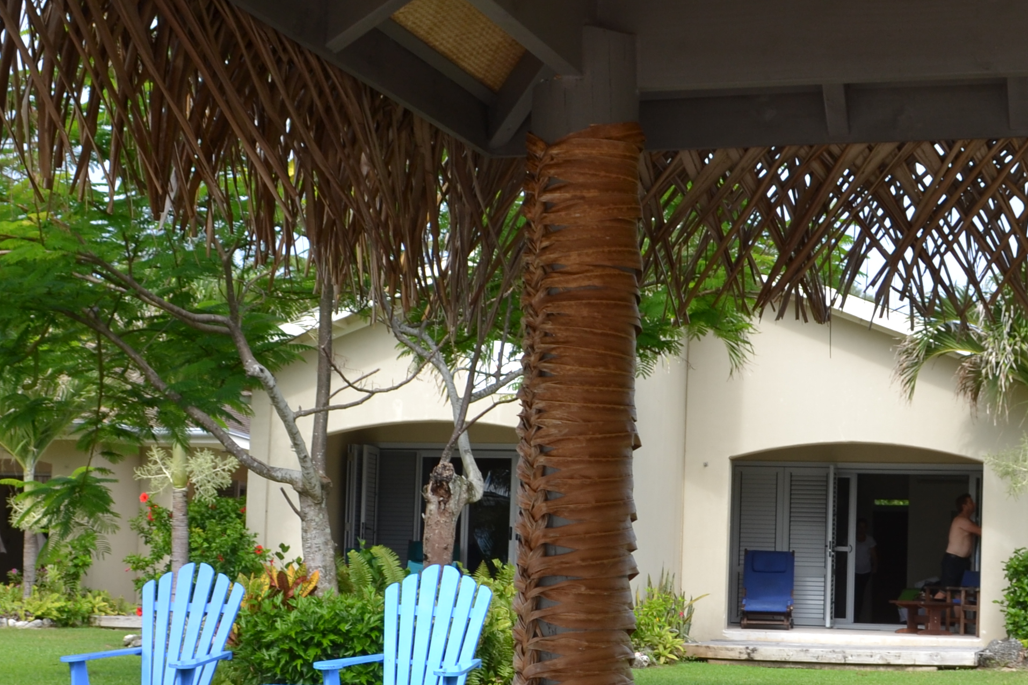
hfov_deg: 30.9
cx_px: 583
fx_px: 1856
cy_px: 521
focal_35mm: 65
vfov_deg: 20.7
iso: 100
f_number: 6.3
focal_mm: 18
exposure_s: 1/160
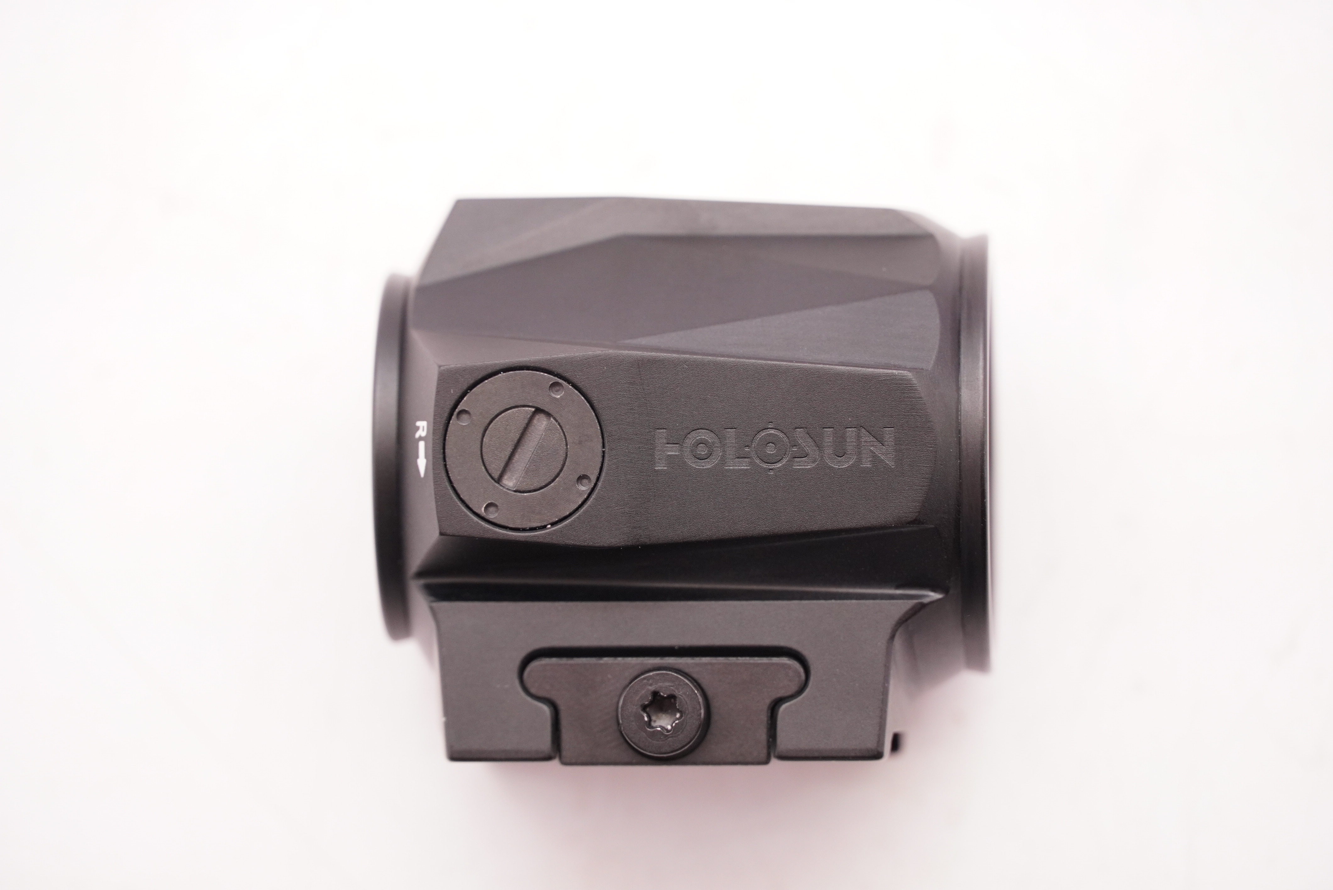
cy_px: 445
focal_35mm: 202
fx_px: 7502
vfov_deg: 6.8
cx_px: 666
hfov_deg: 10.2
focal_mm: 135
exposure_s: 1/125
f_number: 5.6
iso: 800
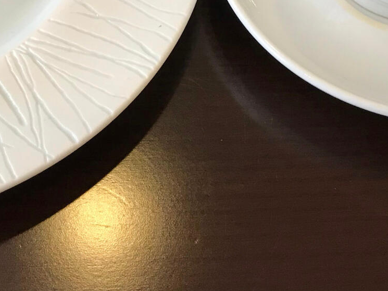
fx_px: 863
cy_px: 10
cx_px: 107
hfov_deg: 25.1
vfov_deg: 18.7
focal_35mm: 77
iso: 40
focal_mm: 3.99
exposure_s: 1/20
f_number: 1.8
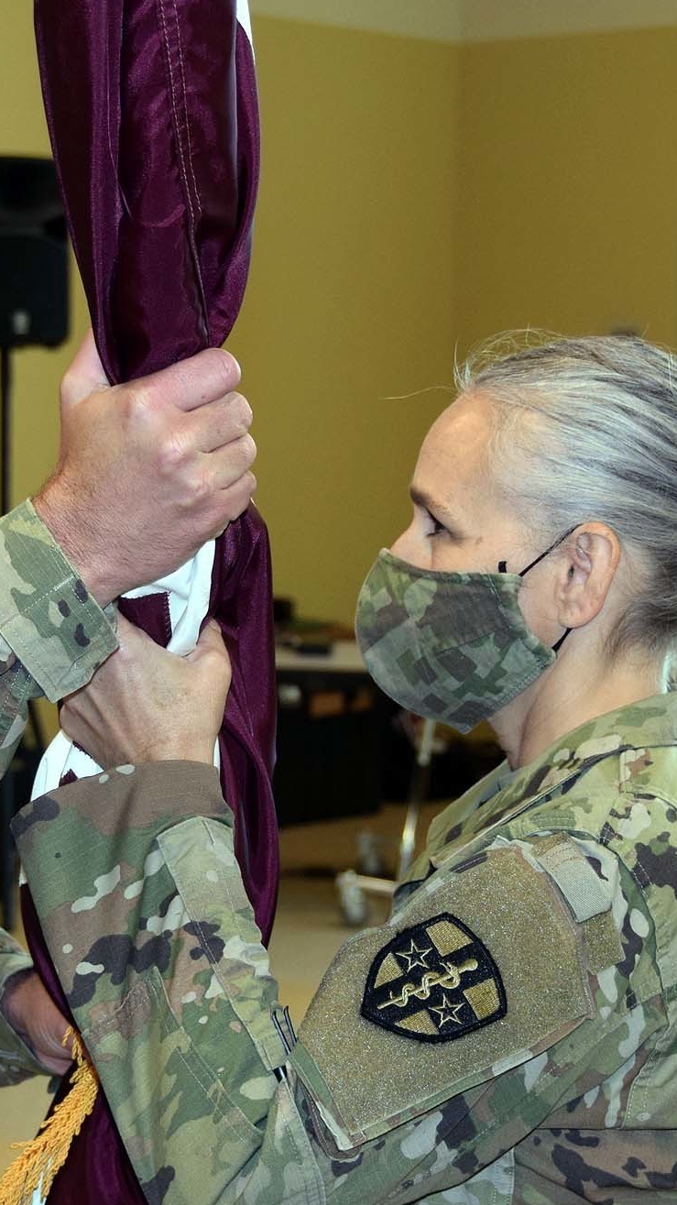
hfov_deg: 14.0
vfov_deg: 24.7
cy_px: 607
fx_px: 2746
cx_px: 278
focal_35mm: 86
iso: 800
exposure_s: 1/60
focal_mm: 32
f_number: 4.2
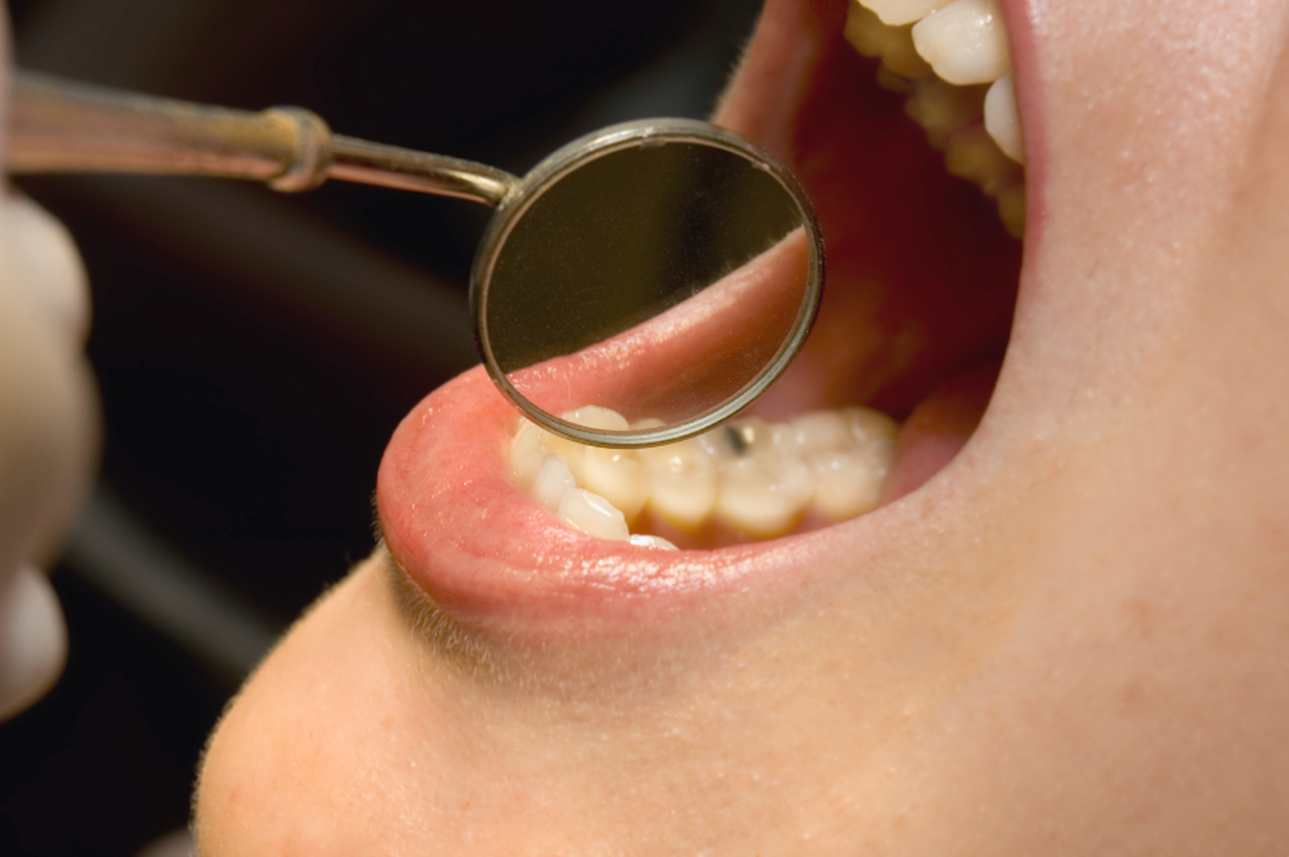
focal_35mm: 120
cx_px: 644
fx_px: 4292
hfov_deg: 17.1
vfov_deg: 11.4
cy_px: 428
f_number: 11
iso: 200
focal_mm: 80
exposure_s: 1/60
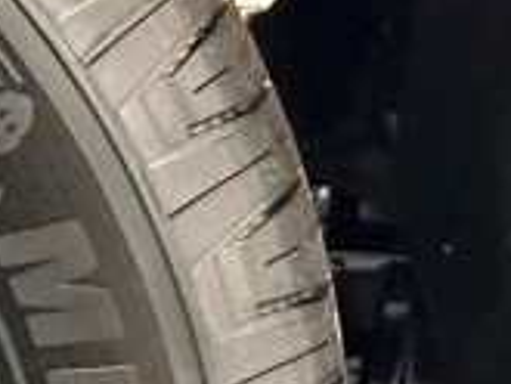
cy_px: 461
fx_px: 4387
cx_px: -966
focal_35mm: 297
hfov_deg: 6.2
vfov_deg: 5.0
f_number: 1.78
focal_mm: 6.86
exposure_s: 1/20
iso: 640
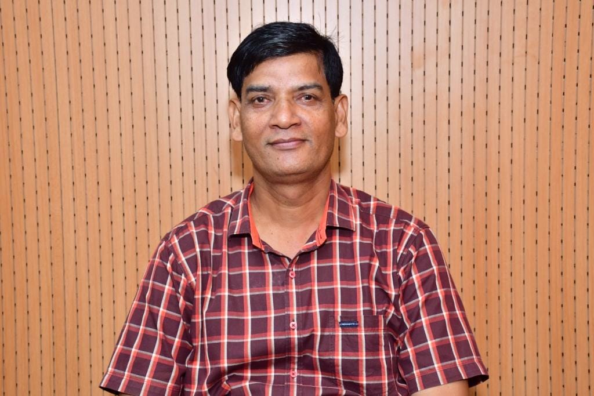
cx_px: 297
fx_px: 1106
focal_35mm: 67
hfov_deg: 30.1
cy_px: 198
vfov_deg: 20.3
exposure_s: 1/100
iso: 1000
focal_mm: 45
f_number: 7.1
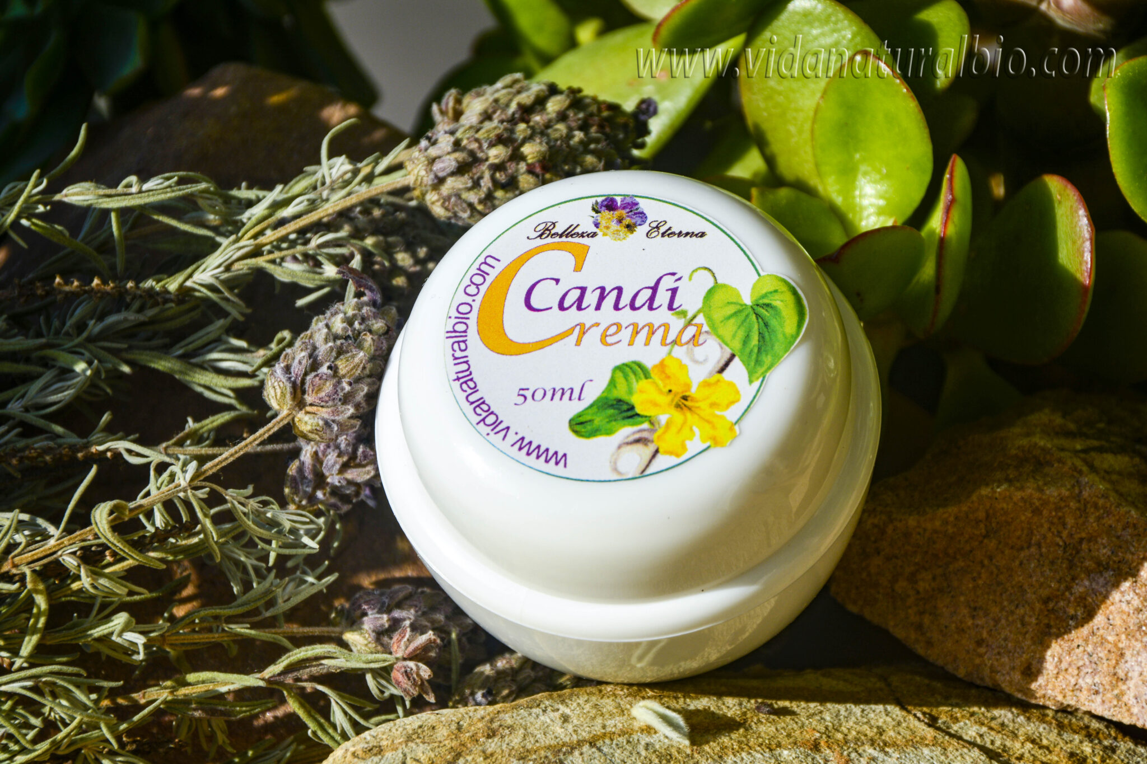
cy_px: 382
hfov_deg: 6.5
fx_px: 10035
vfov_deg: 4.4
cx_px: 574
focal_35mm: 315
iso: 100
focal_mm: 210
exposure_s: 1/200
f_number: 13
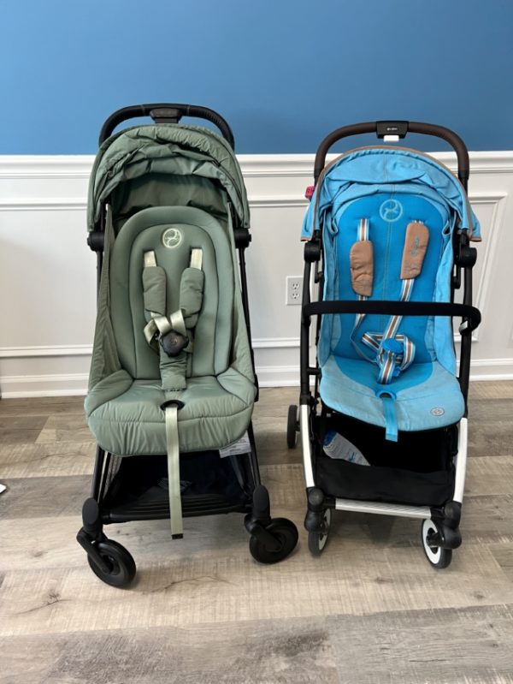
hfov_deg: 53.1
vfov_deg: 67.3
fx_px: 513
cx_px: 256
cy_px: 342
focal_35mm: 26
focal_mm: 5.7
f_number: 1.5
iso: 125
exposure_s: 1/60
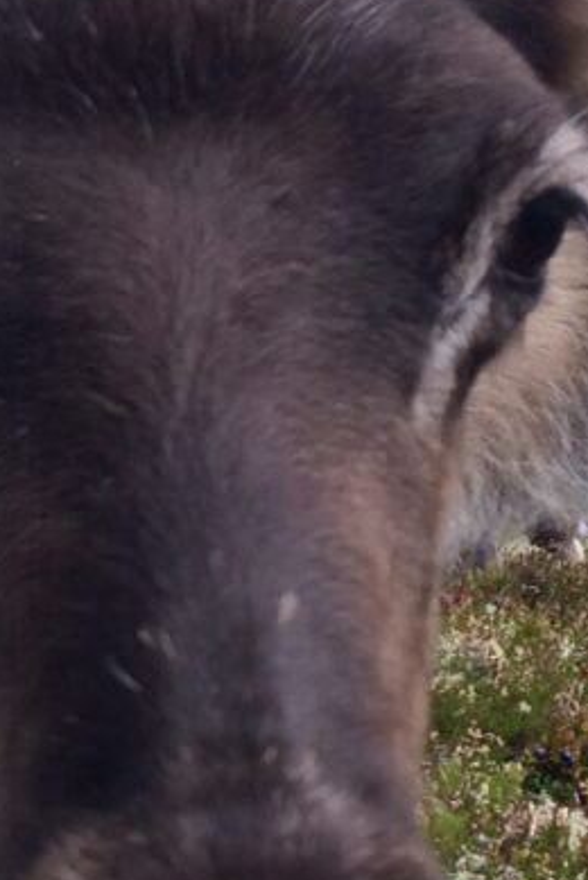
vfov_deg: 16.9
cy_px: 801
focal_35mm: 119
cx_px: -47
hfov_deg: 11.4
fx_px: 2910
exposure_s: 1/873
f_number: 2.2
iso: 32
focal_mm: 4.15
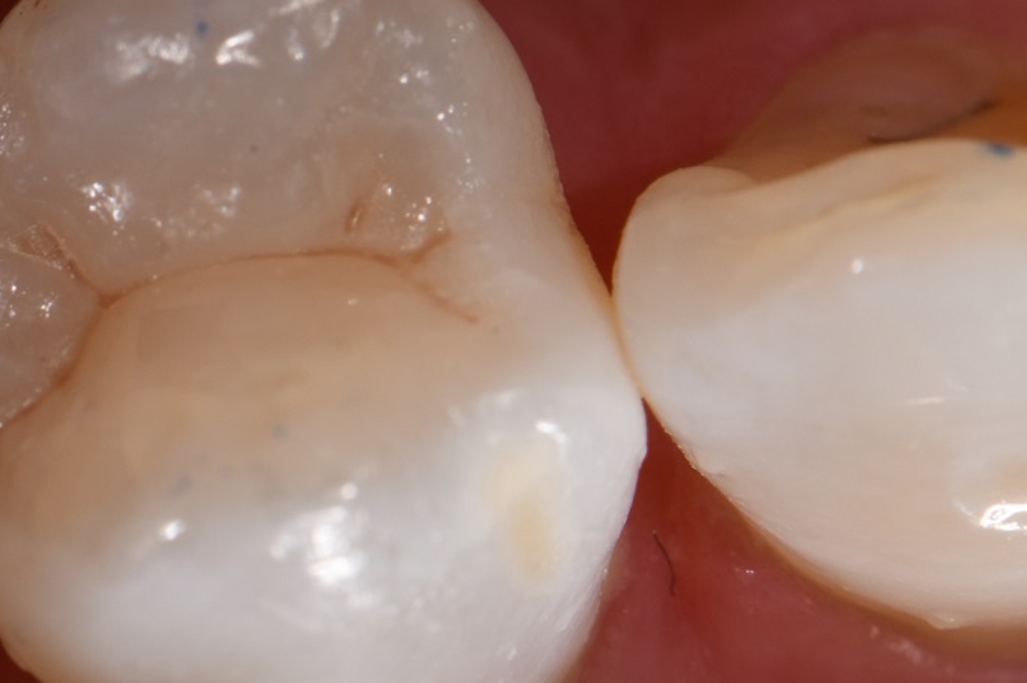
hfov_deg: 6.6
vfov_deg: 4.4
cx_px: 27
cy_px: 250
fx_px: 8922
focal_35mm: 313
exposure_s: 1/200
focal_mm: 105
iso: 200
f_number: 32
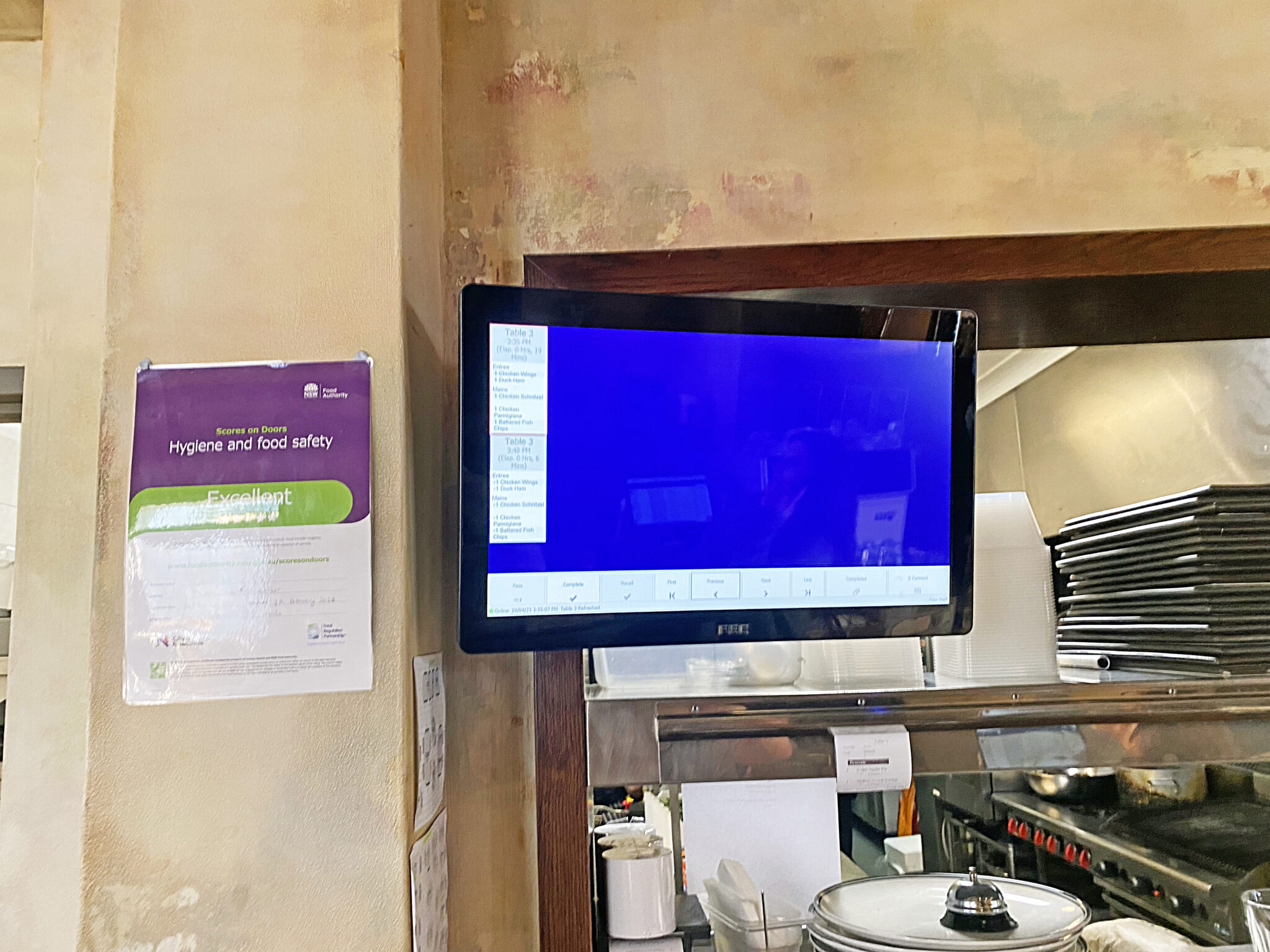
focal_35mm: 26
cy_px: 476
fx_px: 954
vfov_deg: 53.1
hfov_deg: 67.3
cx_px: 635
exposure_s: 1/50
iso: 160
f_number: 1.8
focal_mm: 4.25
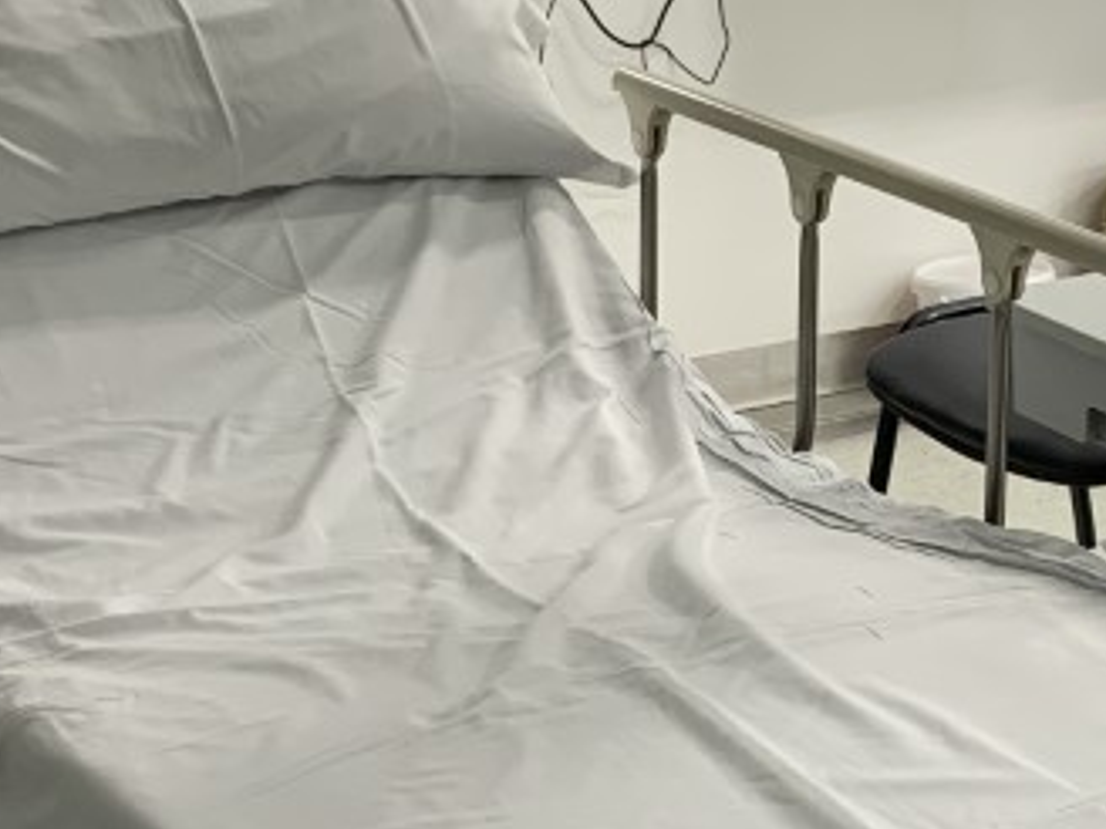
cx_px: 944
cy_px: 489
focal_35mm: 95
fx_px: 3035
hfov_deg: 20.3
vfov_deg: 15.6
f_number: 1.8
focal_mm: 4.25
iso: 80
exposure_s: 1/50
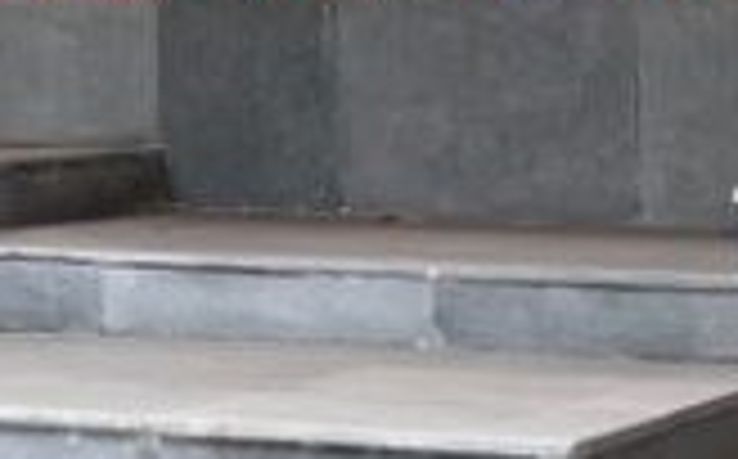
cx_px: -1377
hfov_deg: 8.8
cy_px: -202
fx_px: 4057
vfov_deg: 6.4
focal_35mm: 202
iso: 64
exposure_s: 1/164
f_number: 1.6
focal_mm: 5.1
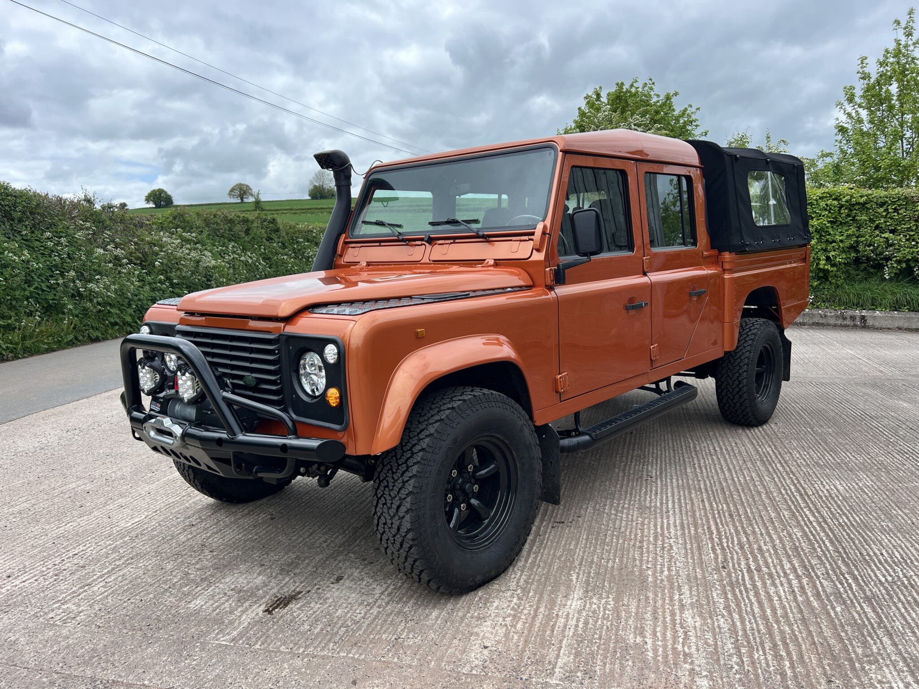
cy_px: 344
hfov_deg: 67.3
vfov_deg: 53.1
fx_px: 690
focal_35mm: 26
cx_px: 460
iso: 50
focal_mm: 5.7
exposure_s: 1/1344
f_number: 1.5
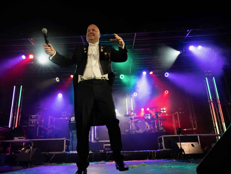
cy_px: 89
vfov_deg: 51.4
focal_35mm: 27
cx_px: 108
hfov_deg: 65.3
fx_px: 180
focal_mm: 24
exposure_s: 1/160
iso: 2000
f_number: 4
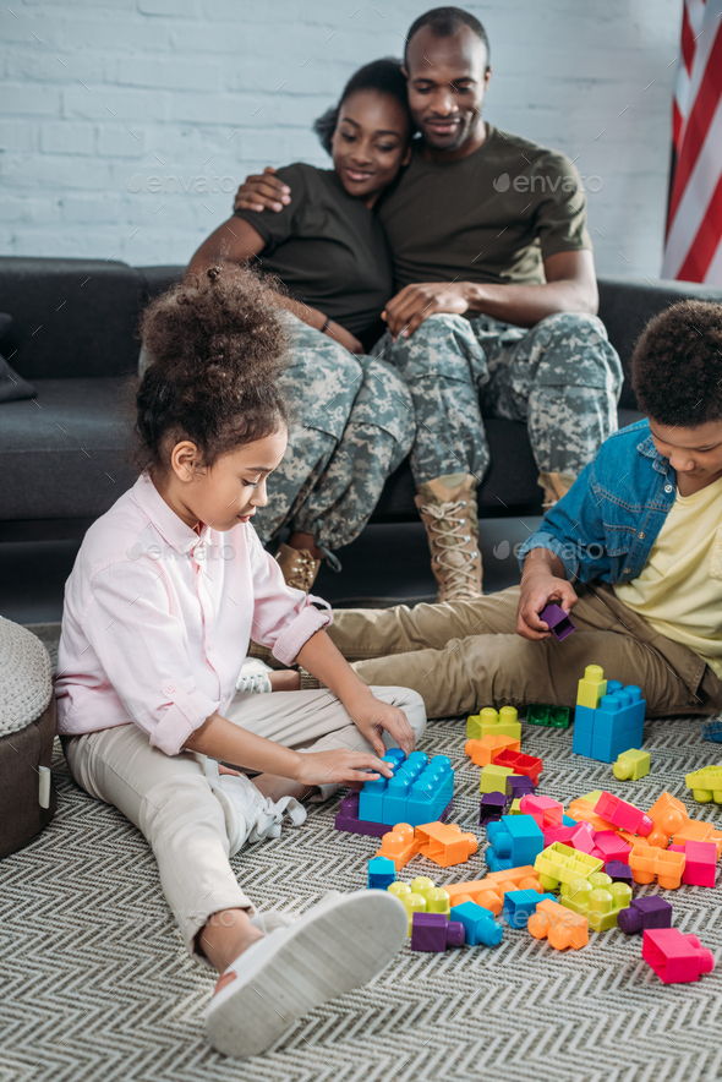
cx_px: 361
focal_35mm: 50
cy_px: 541
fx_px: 1503
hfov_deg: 27.0
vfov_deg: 39.6
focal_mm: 50
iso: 160
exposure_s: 1/200
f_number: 3.5
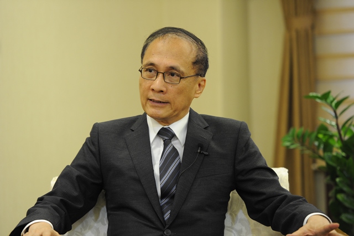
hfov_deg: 13.3
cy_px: 118
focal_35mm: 155
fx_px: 1523
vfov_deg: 8.8
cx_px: 177
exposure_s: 1/100
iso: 2000
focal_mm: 155
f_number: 3.2
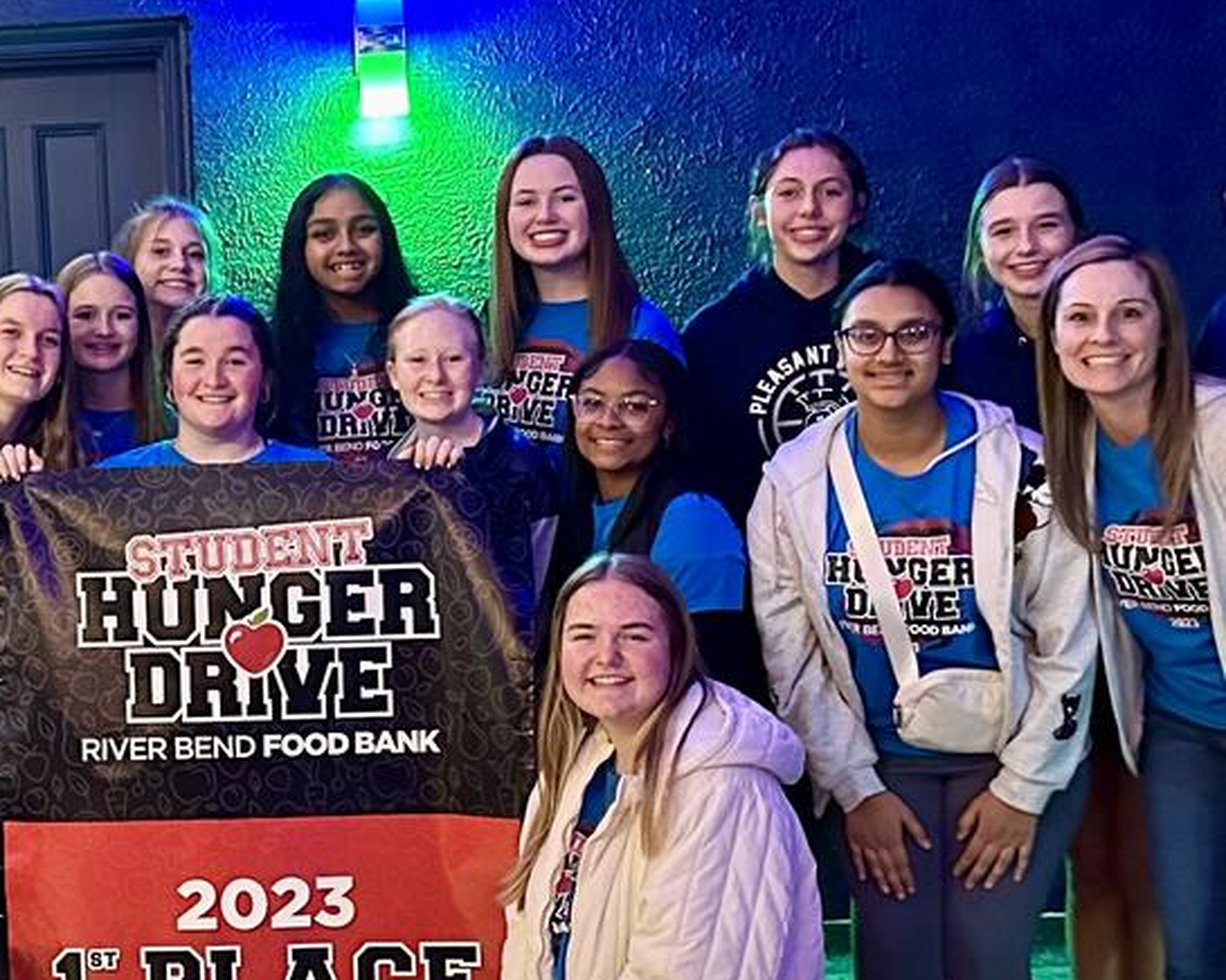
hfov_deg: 33.4
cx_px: 290
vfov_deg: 27.5
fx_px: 1996
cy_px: 598
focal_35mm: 55
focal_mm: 6.86
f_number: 1.78
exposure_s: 1/30
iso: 1250
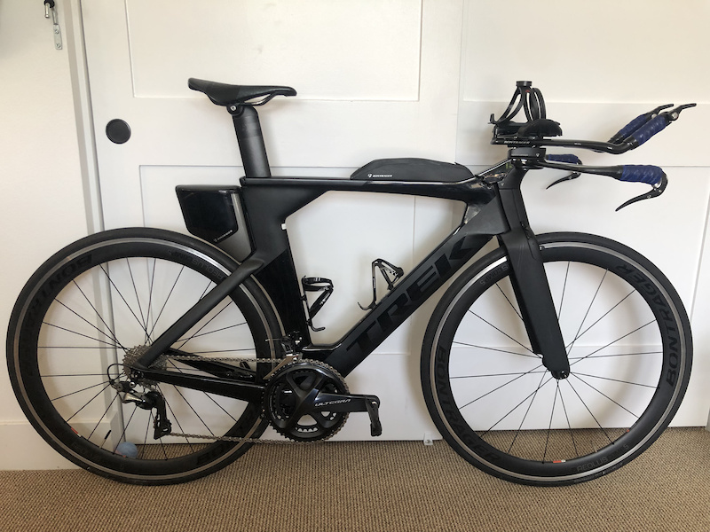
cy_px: 266
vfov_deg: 49.7
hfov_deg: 63.4
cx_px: 355
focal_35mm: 28
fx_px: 574
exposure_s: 1/30
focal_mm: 4
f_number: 1.8
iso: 20
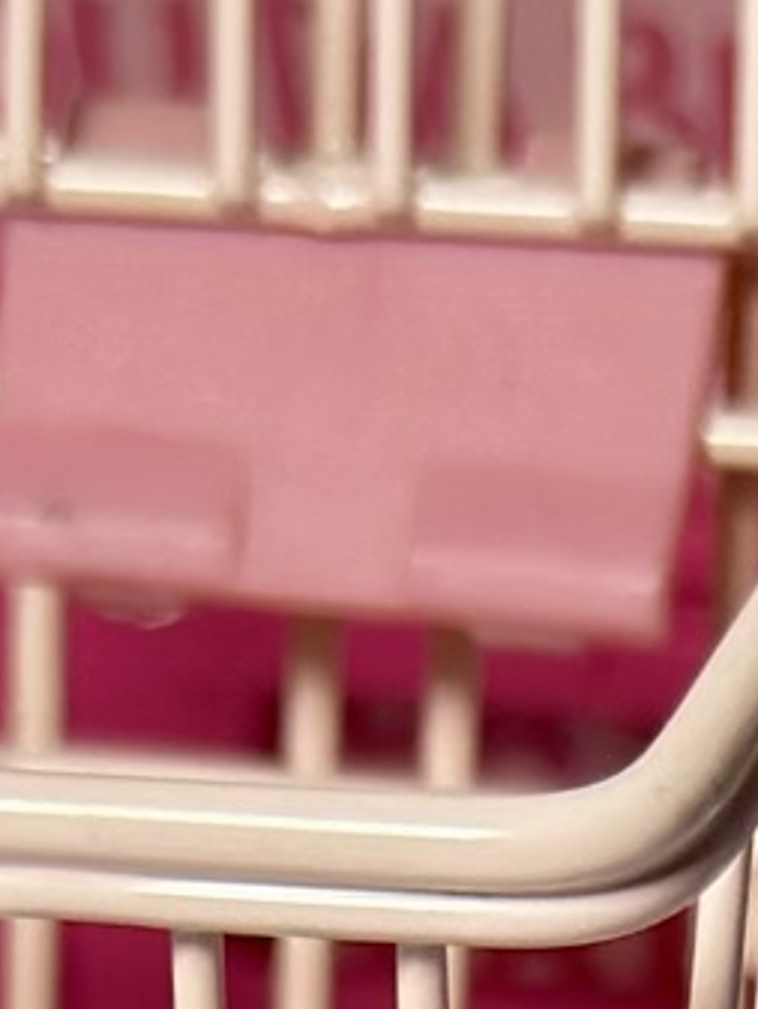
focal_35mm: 285
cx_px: 1357
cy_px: 2979
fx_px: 8316
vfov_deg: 6.4
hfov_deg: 5.1
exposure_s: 1/100
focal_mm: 6.86
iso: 64
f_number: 1.78
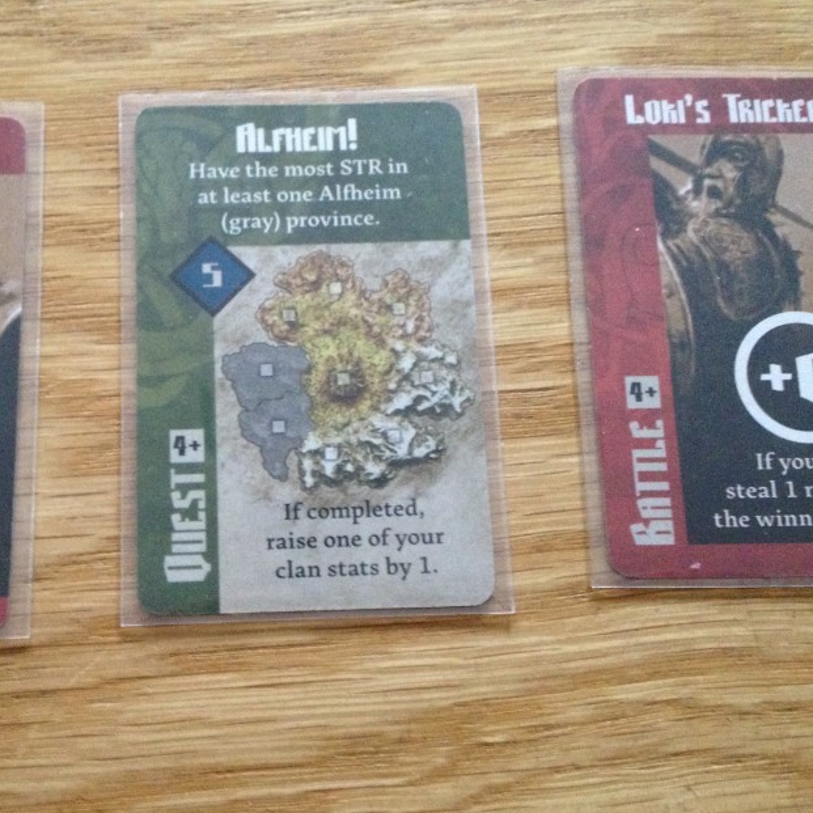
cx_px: 292
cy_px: 397
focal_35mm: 51
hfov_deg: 33.2
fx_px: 1355
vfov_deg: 33.4
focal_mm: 4.28
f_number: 2.4
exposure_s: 1/17
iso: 400
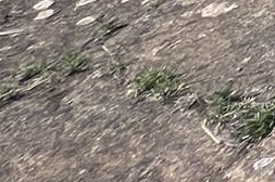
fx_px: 816
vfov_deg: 8.0
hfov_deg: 9.6
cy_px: -546
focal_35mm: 107
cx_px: 959
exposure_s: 1/978
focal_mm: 1.57
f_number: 1.8
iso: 32
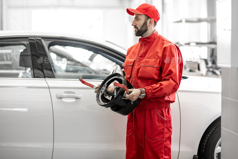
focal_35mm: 89
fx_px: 589
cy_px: 80
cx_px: 118
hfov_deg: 22.9
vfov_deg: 15.4
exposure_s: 1/160
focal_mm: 85
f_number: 2.2
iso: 500
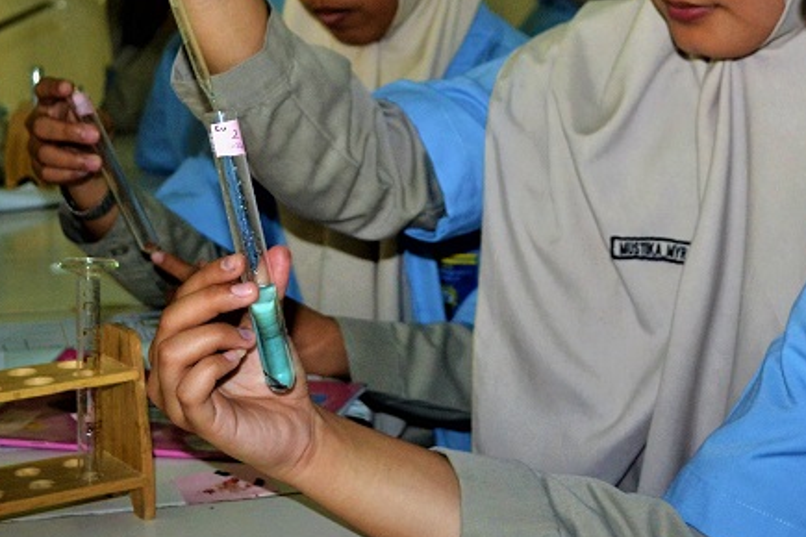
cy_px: 108
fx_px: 1567
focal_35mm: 70
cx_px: 561
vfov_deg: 19.3
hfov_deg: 28.6
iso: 900
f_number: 4
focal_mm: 22
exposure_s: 1/60
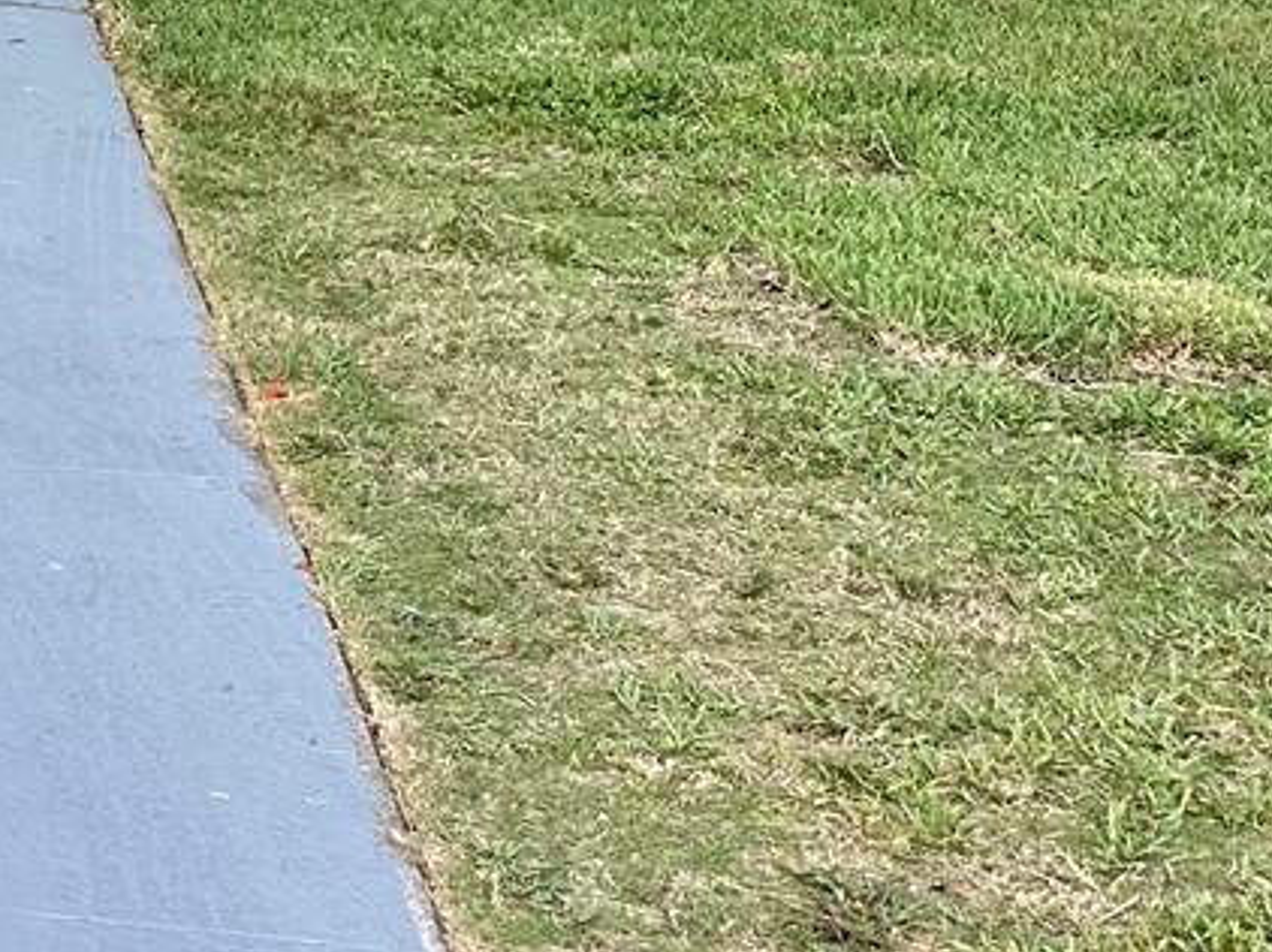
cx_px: -398
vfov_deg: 14.1
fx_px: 3342
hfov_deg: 19.8
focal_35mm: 91
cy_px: -828
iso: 80
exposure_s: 1/927
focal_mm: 6.86
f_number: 1.78
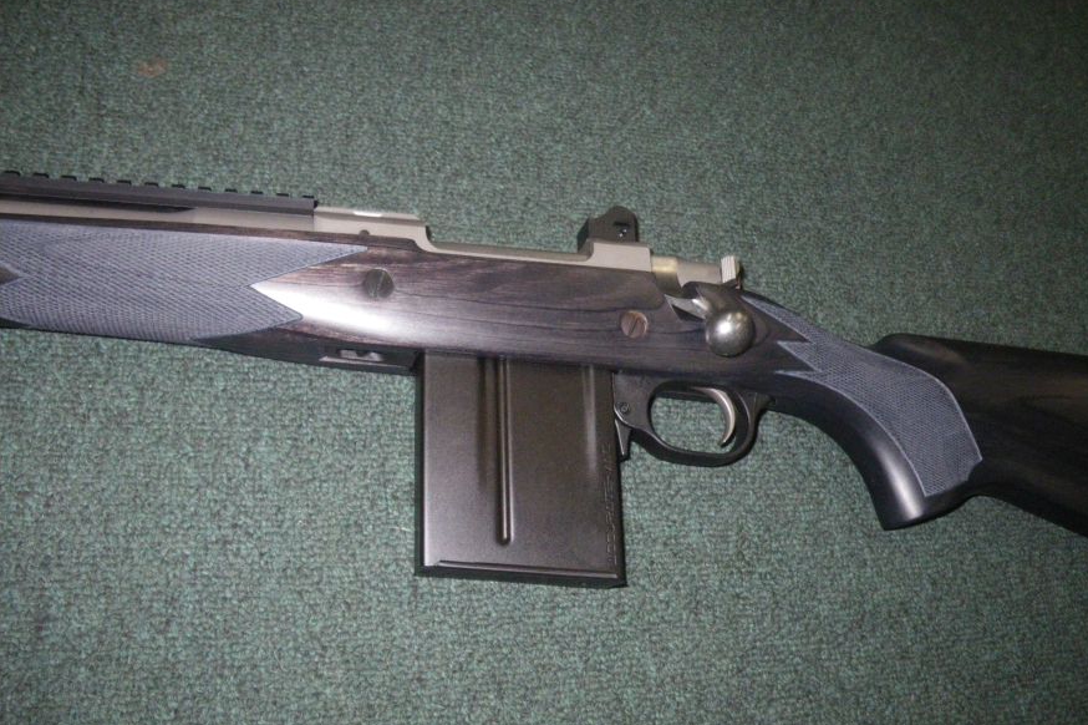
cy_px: 394
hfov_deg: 61.9
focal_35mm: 30
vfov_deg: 43.5
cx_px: 559
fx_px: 906
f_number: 4.2
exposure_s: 1/50
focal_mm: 5
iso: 400
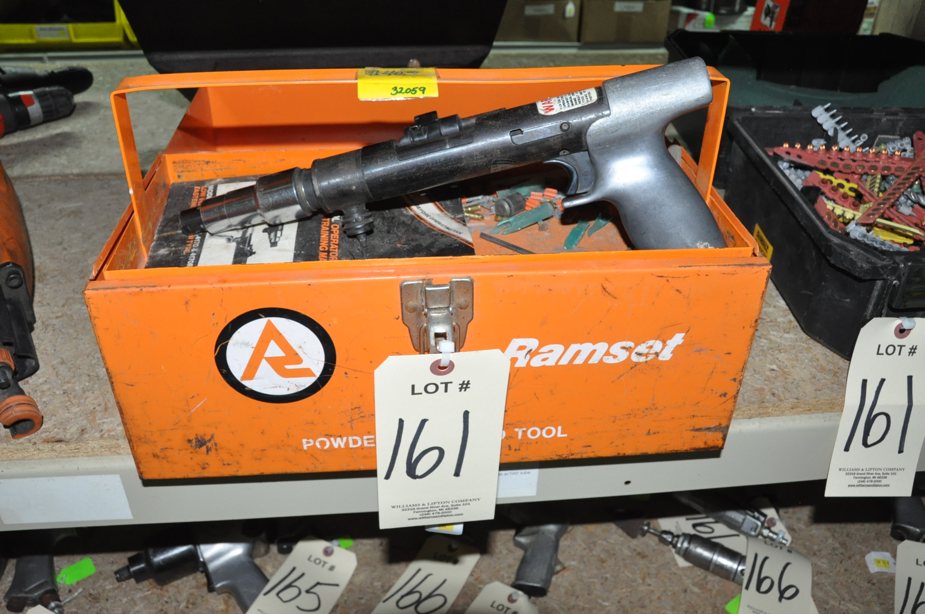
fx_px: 847
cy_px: 307
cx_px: 462
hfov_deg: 57.3
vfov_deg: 39.9
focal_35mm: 33
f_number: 9
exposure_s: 1/60
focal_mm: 22
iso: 1600
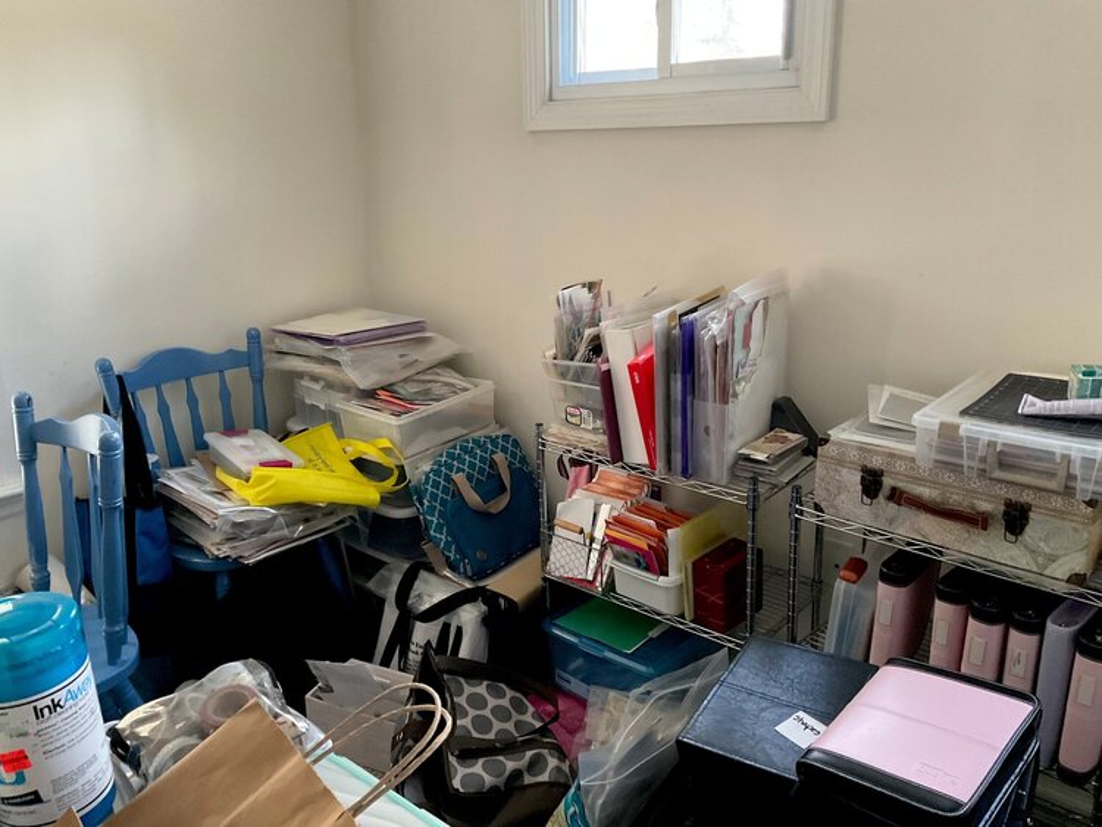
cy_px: 414
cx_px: 551
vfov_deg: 48.3
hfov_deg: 61.6
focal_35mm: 29
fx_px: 924
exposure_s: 1/41
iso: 320
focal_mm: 3
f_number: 1.8
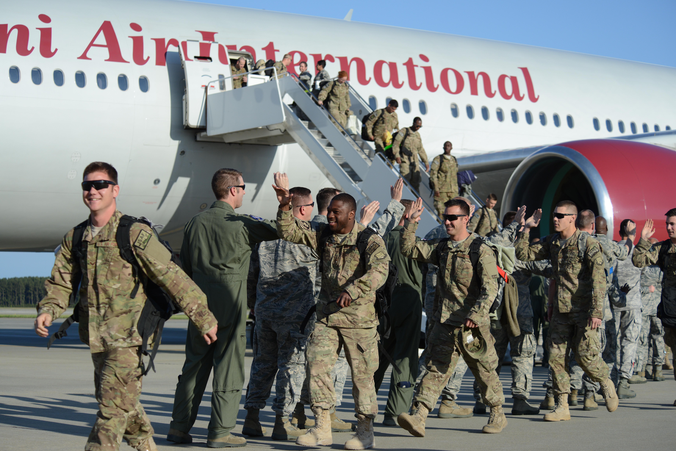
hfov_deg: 25.4
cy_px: 226
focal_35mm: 80
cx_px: 338
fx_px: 1503
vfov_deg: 17.1
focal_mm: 80
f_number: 5.6
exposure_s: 1/2000
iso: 320
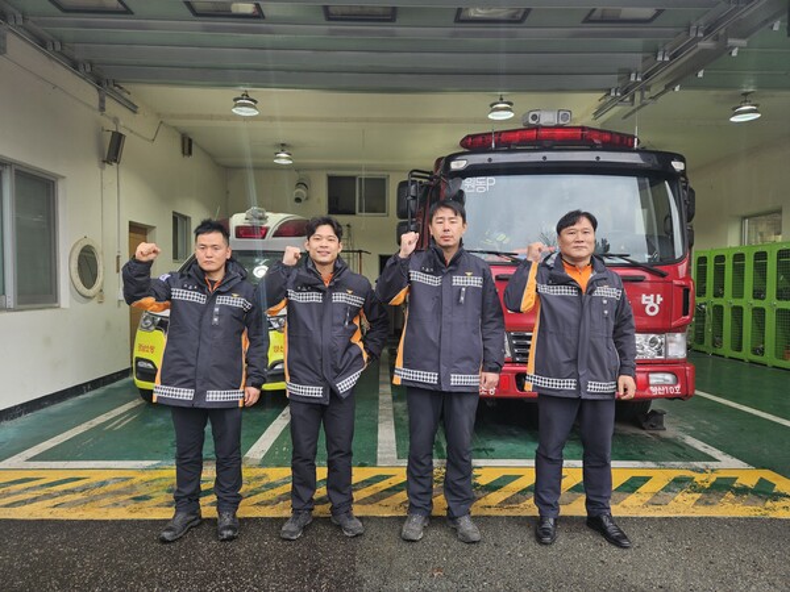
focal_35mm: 23
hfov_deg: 73.9
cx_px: 395
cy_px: 296
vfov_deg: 58.9
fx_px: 525
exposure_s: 1/153
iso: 25
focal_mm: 5.4
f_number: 1.8
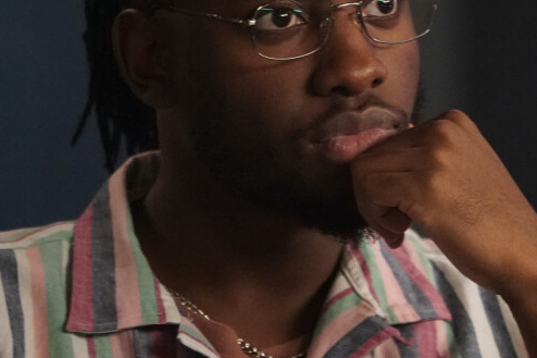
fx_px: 7247
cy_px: 159
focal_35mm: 486
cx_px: 388
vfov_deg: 2.8
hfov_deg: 4.2
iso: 8000
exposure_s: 1/125
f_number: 4
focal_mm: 200
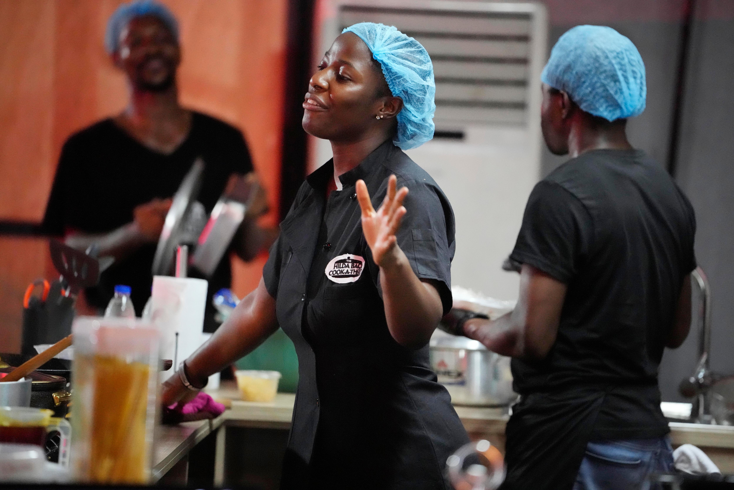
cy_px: 245
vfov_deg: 6.9
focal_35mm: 200
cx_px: 367
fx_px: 4077
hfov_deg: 10.3
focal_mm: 200
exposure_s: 1/400
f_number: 2.8
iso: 12800
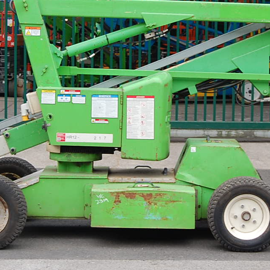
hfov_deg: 14.5
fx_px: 1059
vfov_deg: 14.5
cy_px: 77
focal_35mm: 120
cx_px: 133
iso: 400
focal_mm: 40
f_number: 5
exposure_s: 1/50
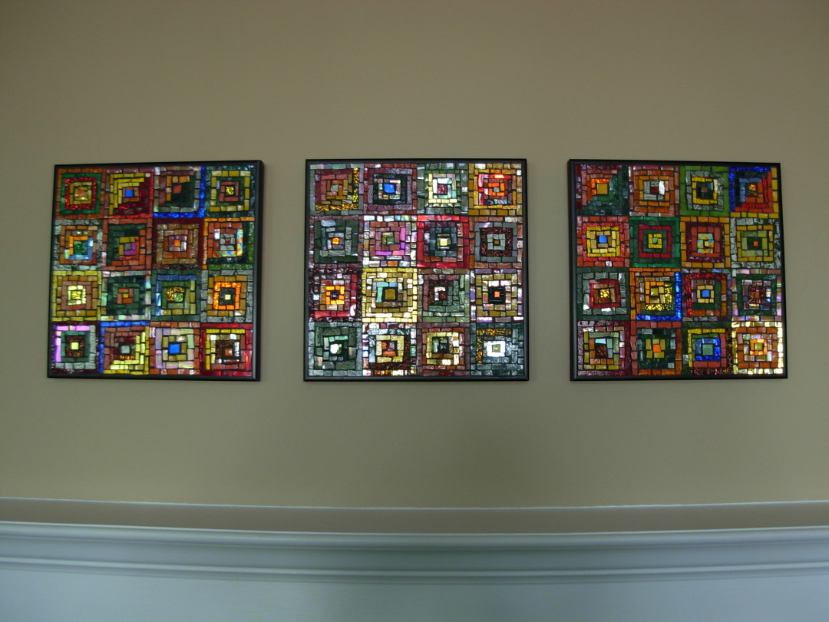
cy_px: 311
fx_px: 910
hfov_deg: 49.0
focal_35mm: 38
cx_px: 414
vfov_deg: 37.7
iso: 79
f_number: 2.9
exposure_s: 1/12.3
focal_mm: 6.3
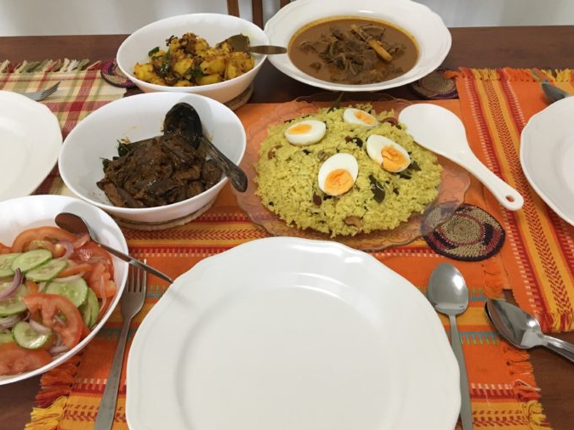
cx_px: 270
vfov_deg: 42.9
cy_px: 224
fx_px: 547
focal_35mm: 33
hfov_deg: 55.3
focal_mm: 4.15
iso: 250
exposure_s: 1/33
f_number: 2.2
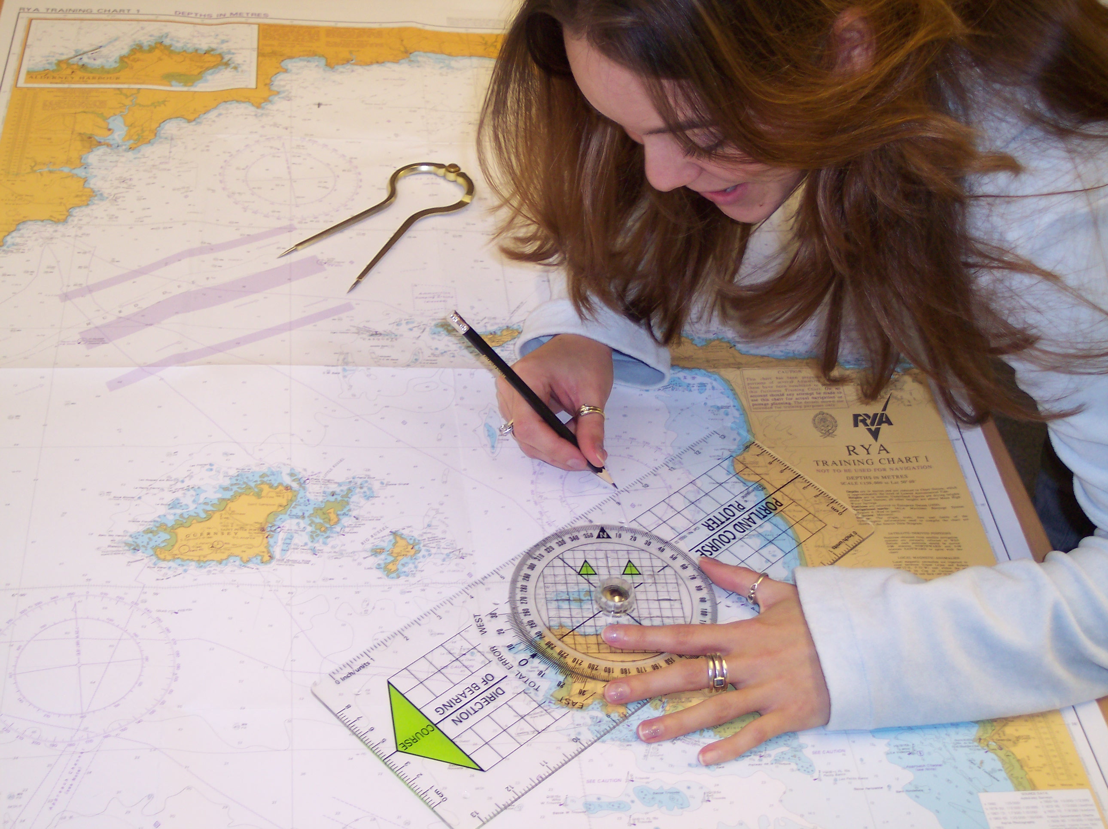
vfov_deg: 28.5
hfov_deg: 37.5
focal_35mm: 51
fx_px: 1632
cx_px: 554
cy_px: 414
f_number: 3.4
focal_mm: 10.7
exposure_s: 1/45
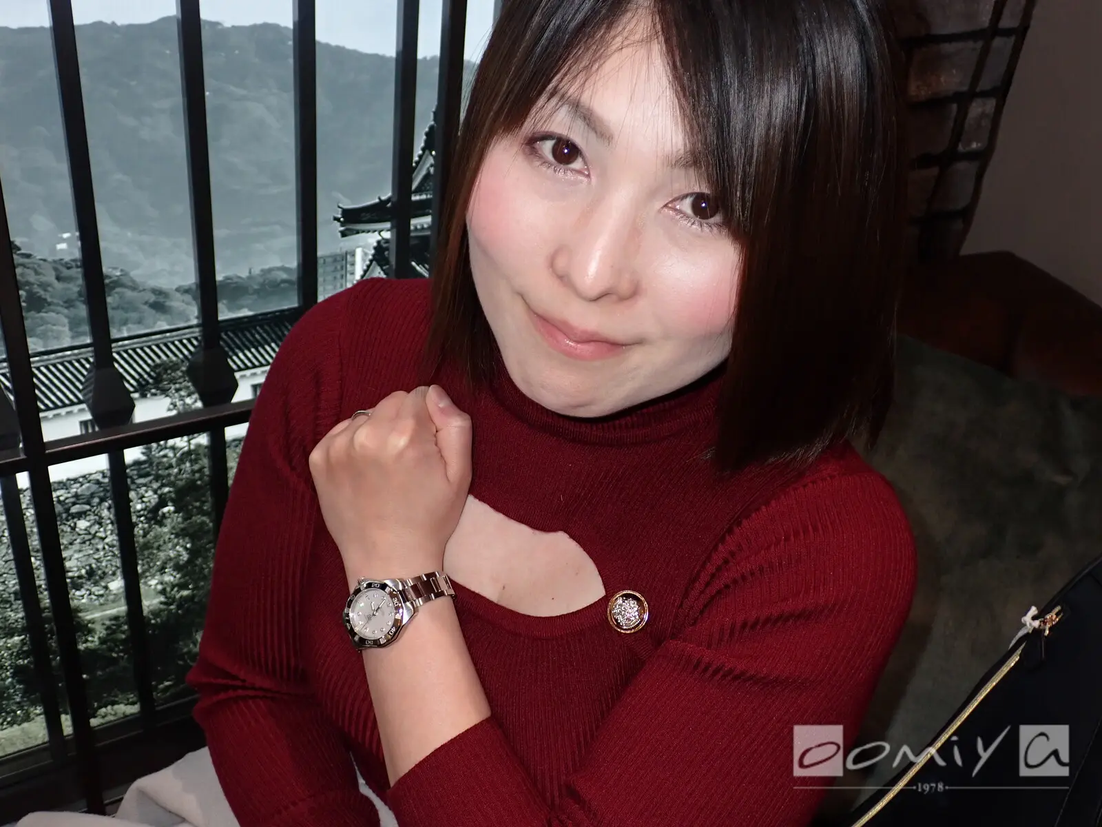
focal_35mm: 38
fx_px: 1210
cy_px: 414
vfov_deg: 37.7
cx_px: 551
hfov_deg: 49.0
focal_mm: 6.83
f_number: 8
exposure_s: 1/40
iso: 250
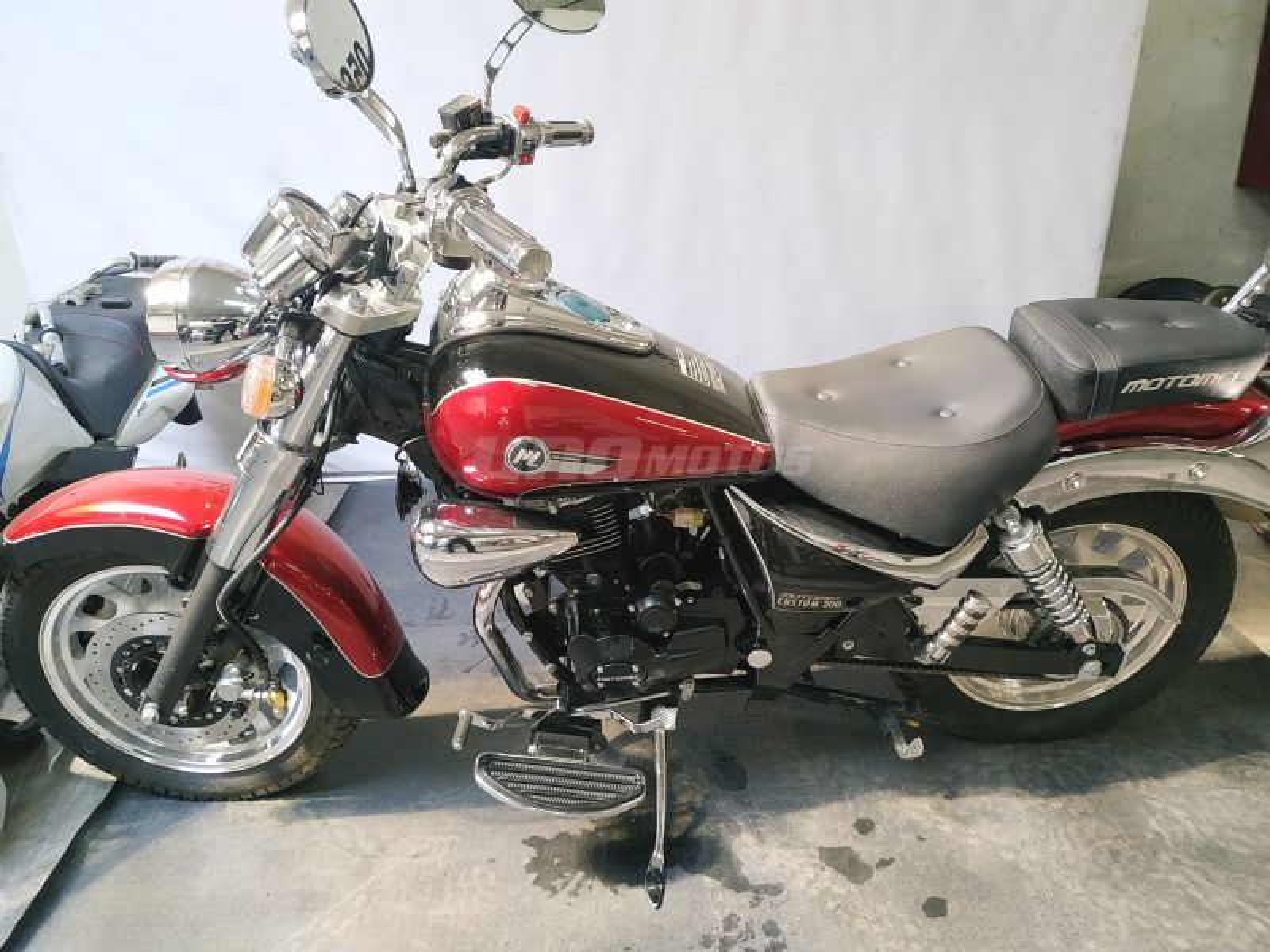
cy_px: 476
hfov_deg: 71.6
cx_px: 635
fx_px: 881
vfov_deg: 56.8
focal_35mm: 24
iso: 640
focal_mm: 3.94
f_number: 1.9
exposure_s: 1/20
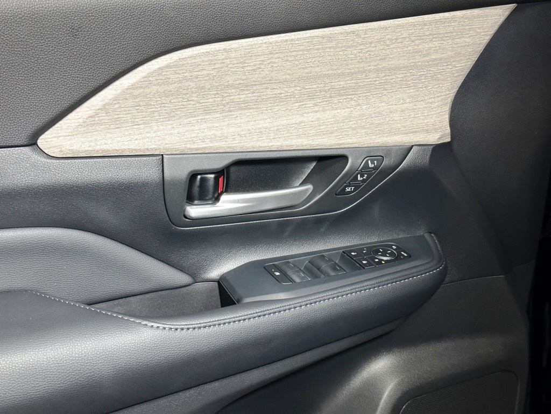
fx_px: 764
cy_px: 207
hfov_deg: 39.7
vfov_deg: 30.3
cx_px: 276
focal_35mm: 48
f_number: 1.78
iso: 250
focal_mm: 6.86
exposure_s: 1/40
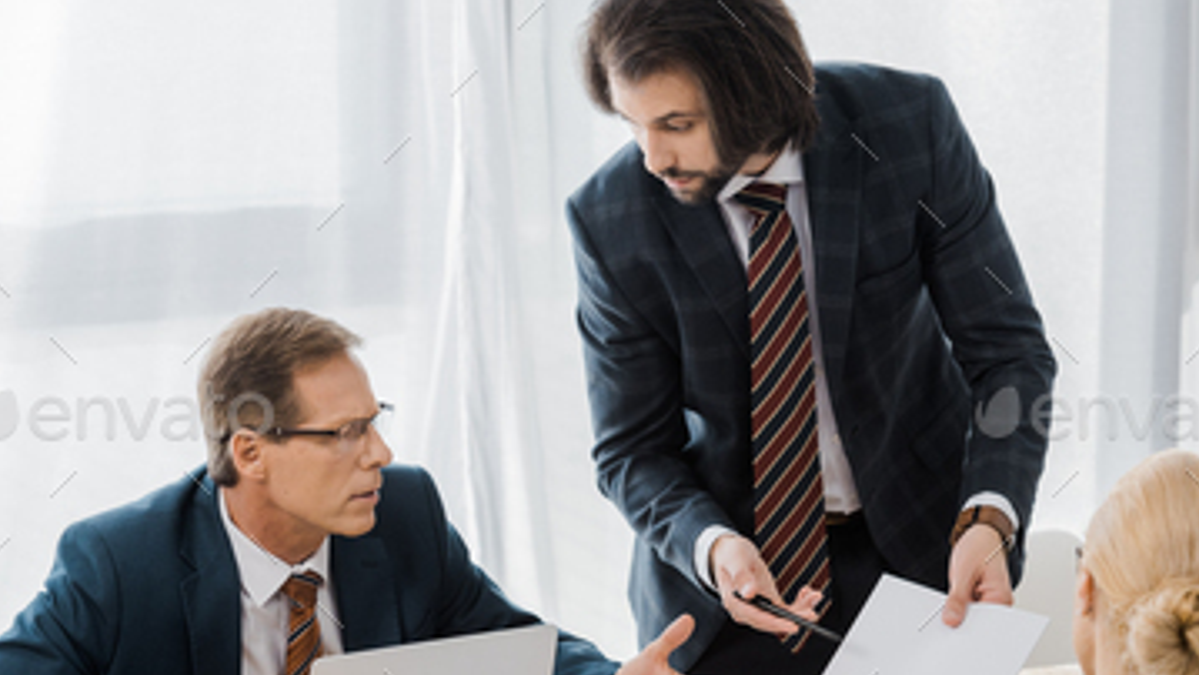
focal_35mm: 200
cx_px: 615
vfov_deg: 6.1
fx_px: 6359
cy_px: 571
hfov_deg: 10.8
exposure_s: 1/200
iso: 160
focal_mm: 116
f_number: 5.6
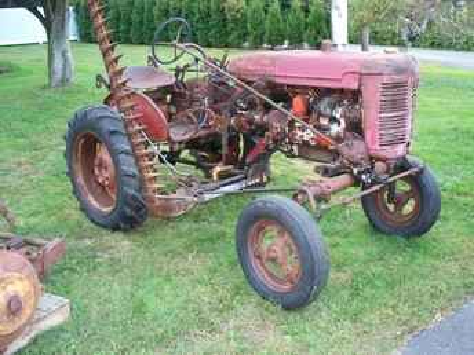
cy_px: 178
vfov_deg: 39.7
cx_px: 237
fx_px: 493
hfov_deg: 51.4
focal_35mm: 36
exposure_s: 1/40
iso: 400
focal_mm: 7.54
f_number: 2.8
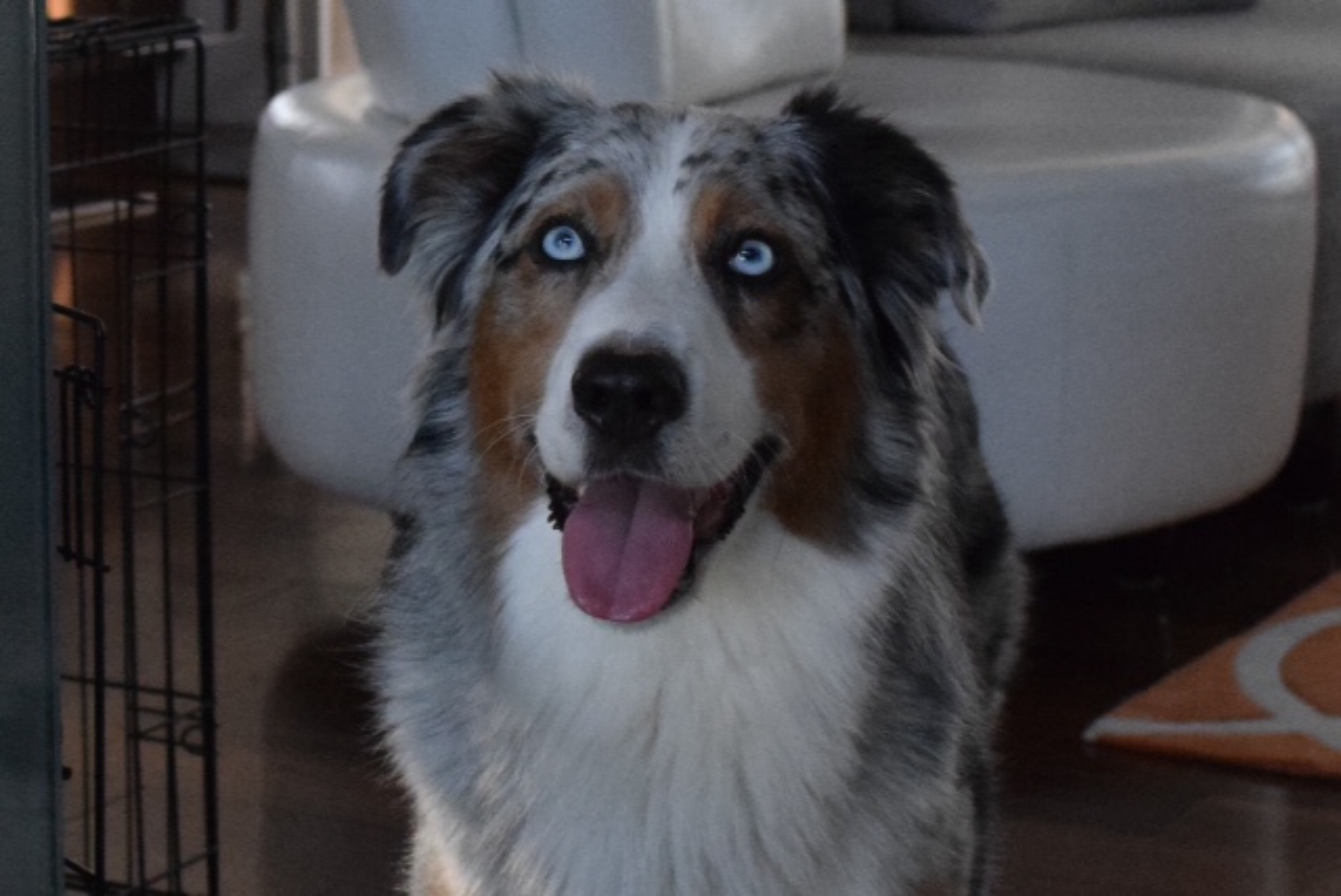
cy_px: 448
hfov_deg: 57.2
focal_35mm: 33
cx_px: 670
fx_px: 1230
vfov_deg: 40.0
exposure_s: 1/400
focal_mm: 22
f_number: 3.8
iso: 3200
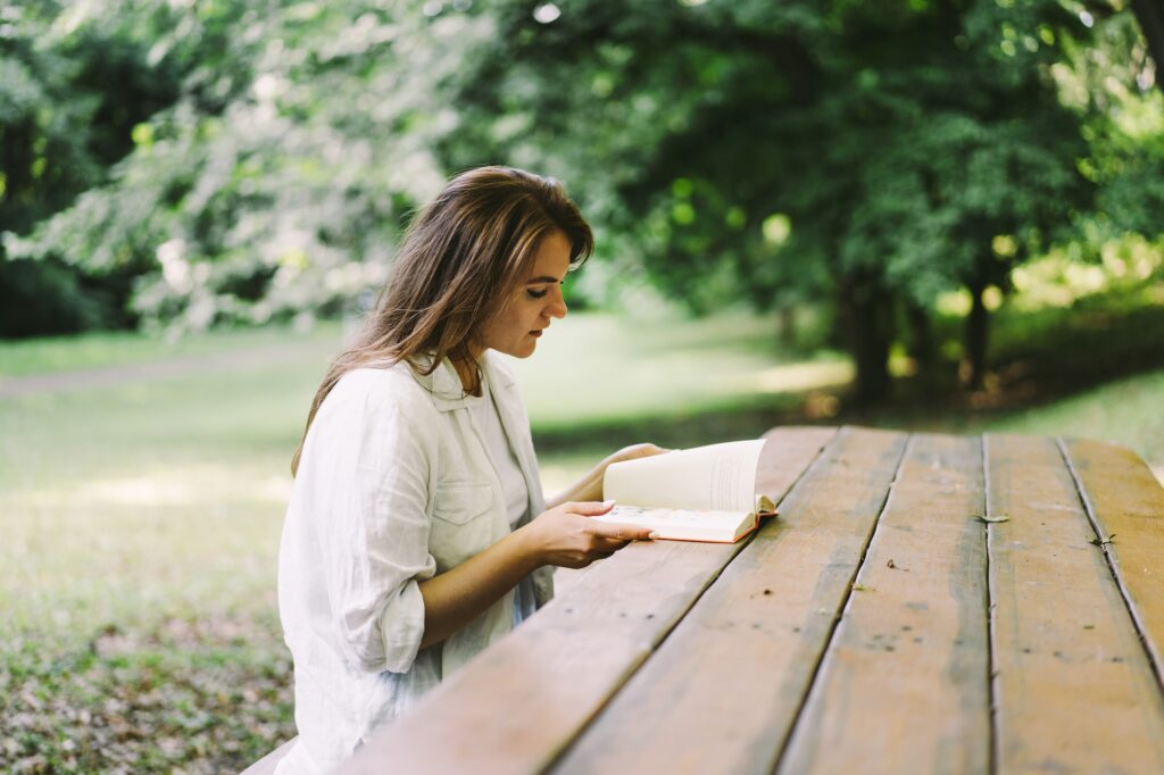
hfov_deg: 36.3
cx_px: 582
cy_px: 388
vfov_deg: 24.6
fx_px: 1778
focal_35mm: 55
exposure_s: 1/400
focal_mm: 55
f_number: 1.8
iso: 200
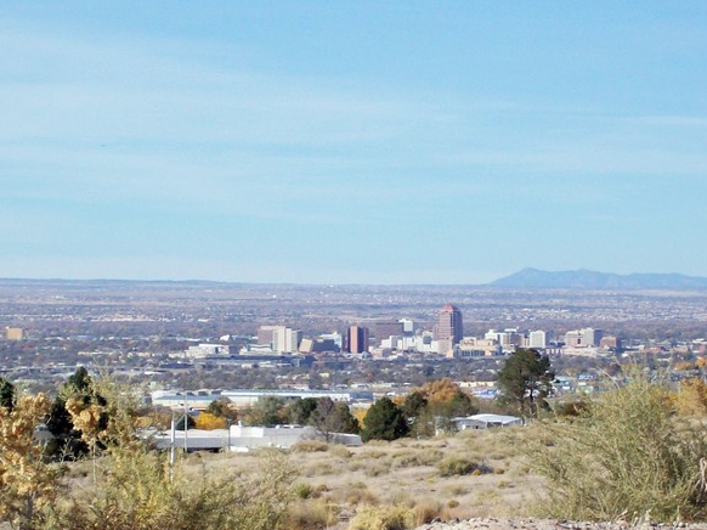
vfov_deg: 8.7
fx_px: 3491
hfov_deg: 11.6
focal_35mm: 171
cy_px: 358
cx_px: 388
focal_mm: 18
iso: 80
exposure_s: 1/848
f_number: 4.8
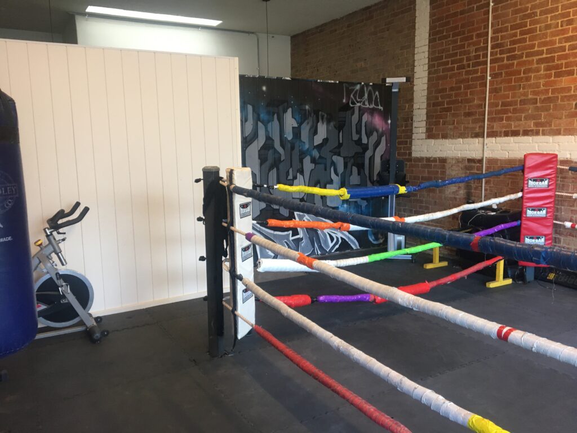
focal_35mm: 29
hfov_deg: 61.7
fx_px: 483
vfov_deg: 48.2
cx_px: 288
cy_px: 216
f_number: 2.2
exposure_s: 1/33
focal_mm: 4.15
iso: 125
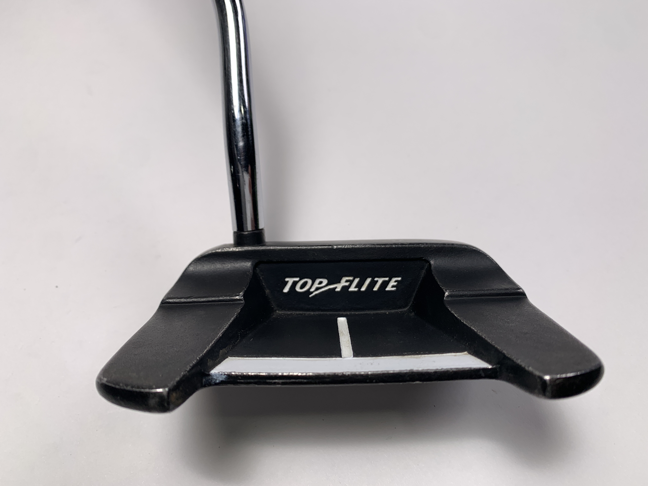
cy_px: 243
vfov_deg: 53.1
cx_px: 324
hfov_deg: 67.3
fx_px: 487
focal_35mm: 26
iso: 25
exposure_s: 1/349
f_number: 1.8
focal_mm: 4.25
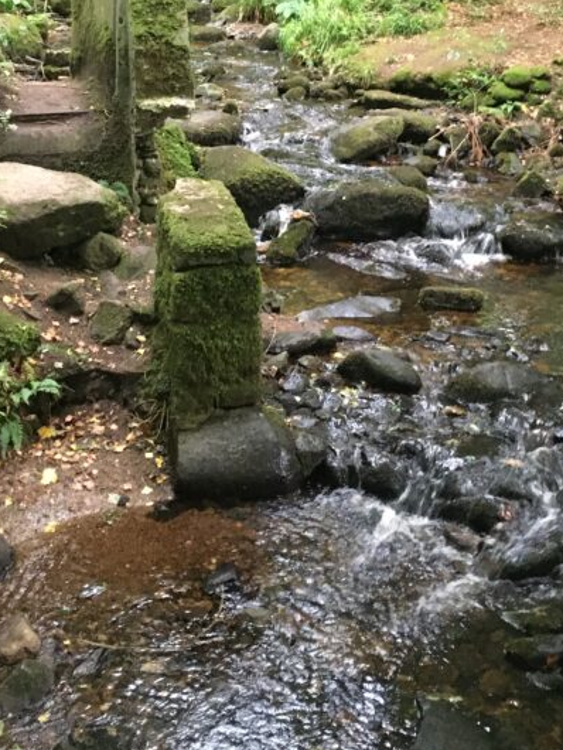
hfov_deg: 26.1
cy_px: 110
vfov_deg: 33.0
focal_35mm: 56
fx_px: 1213
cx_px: 279
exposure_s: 1/17
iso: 250
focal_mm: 4.15
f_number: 2.2
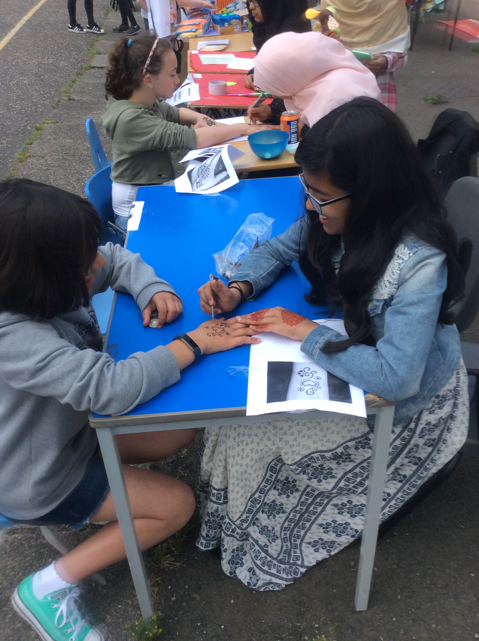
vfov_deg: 56.9
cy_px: 320
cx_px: 240
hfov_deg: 44.1
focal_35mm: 32
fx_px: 592
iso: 32
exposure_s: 1/447
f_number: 2.4
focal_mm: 3.3
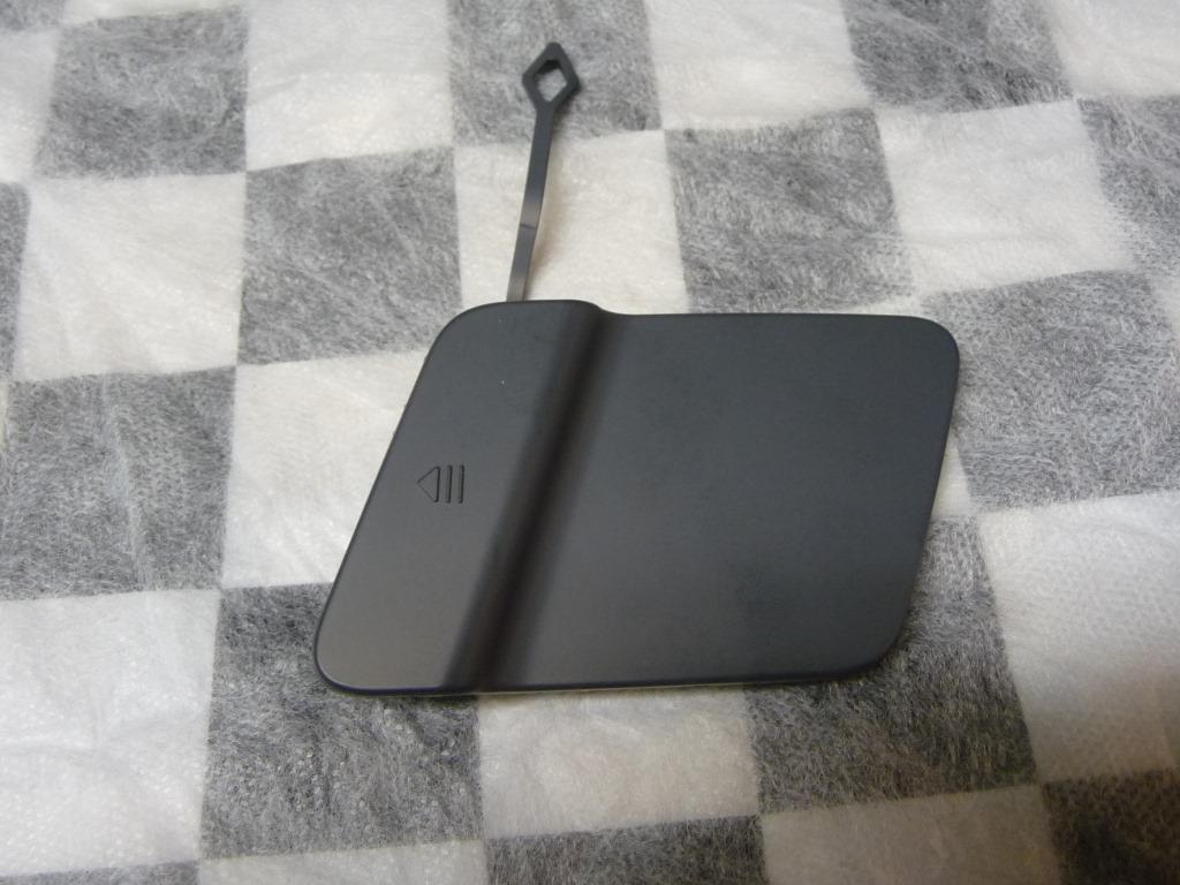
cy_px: 442
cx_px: 590
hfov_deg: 56.8
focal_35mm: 32
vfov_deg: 44.2
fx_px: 1091
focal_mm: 4.7
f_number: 3.3
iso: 200
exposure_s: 1/30
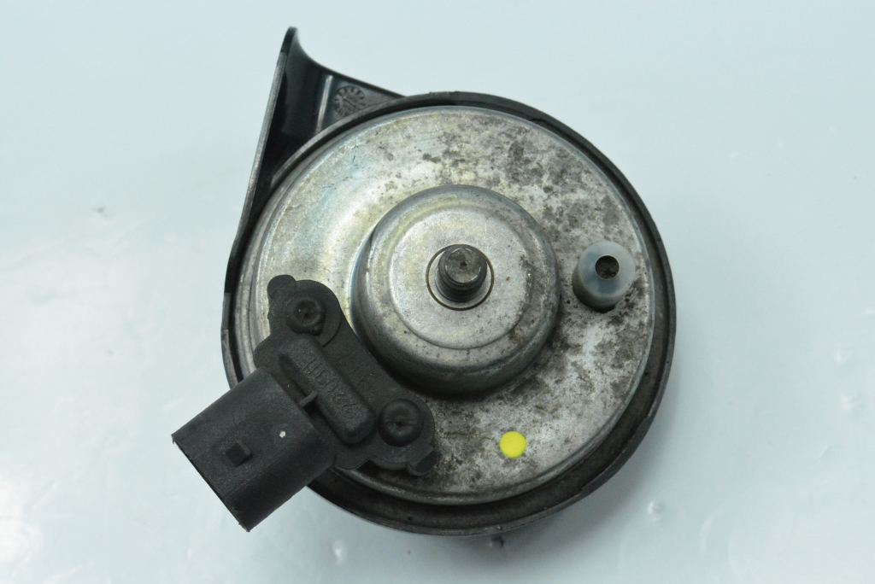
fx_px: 1751
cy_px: 292
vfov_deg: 19.0
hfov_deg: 28.1
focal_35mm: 72
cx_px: 438
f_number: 14
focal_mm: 48
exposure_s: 1/800
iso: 6400
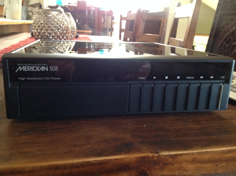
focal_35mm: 35
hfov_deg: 52.7
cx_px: 118
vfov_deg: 40.6
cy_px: 88
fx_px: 238
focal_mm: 4.28
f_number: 2.4
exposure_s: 1/15
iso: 400
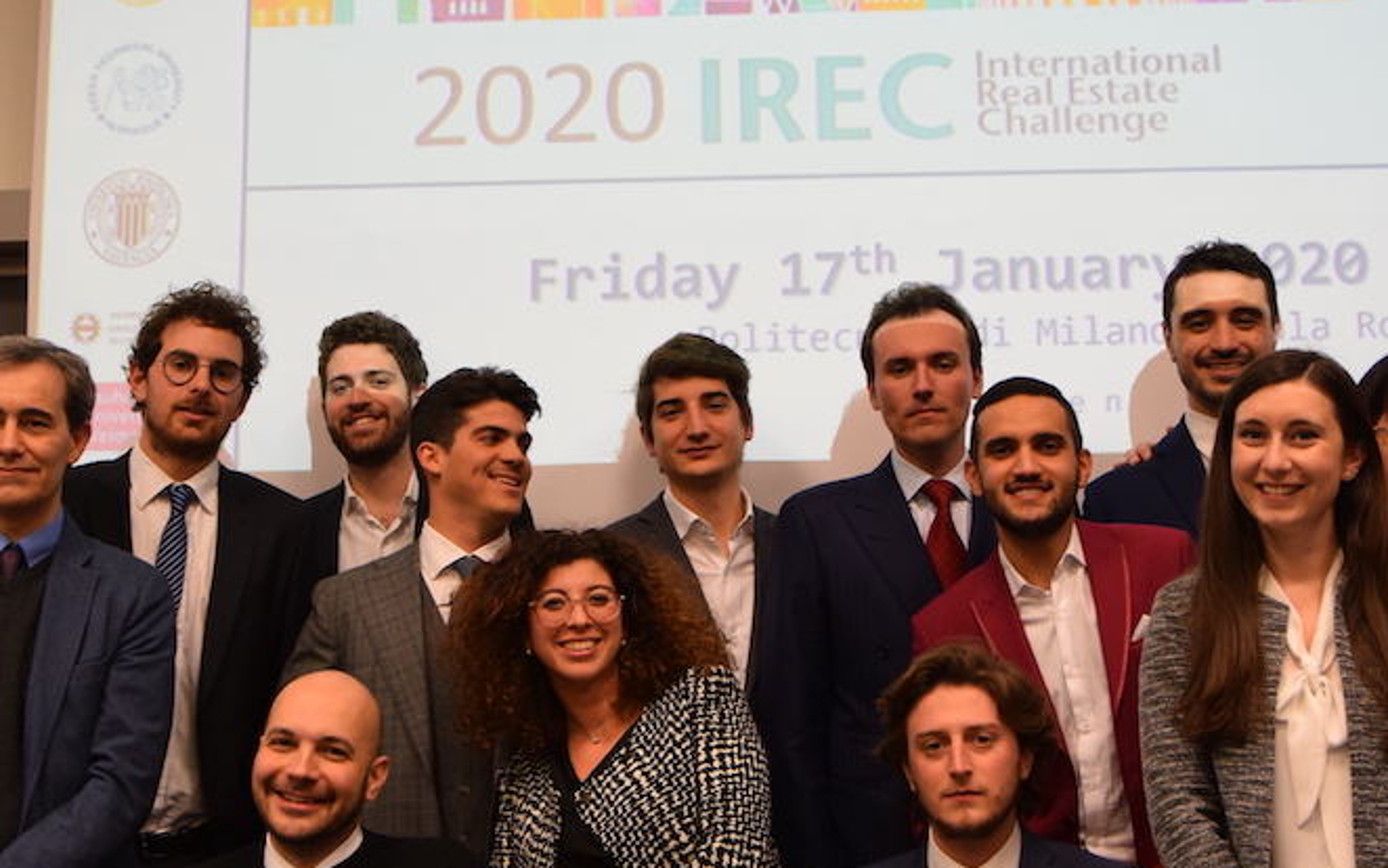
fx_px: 2308
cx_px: 621
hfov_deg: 33.4
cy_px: 296
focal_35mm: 61
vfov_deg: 21.2
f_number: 4
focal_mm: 22
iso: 720
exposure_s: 1/60
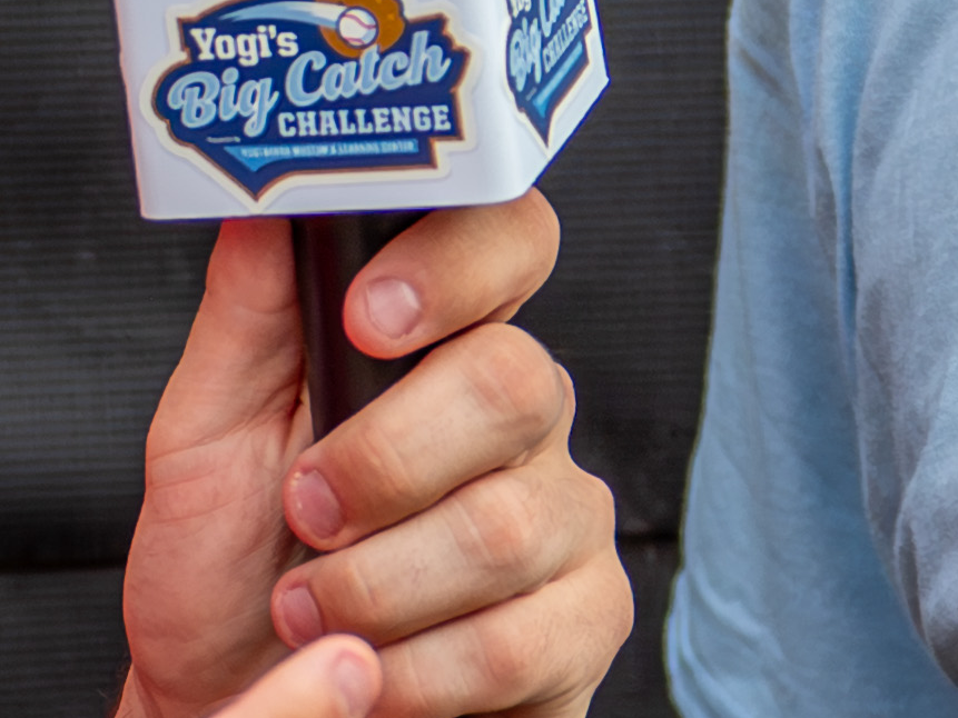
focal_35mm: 542
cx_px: 810
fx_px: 15002
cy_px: -121
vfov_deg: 2.7
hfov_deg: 3.7
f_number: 2
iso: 200
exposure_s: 1/2000
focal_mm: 45
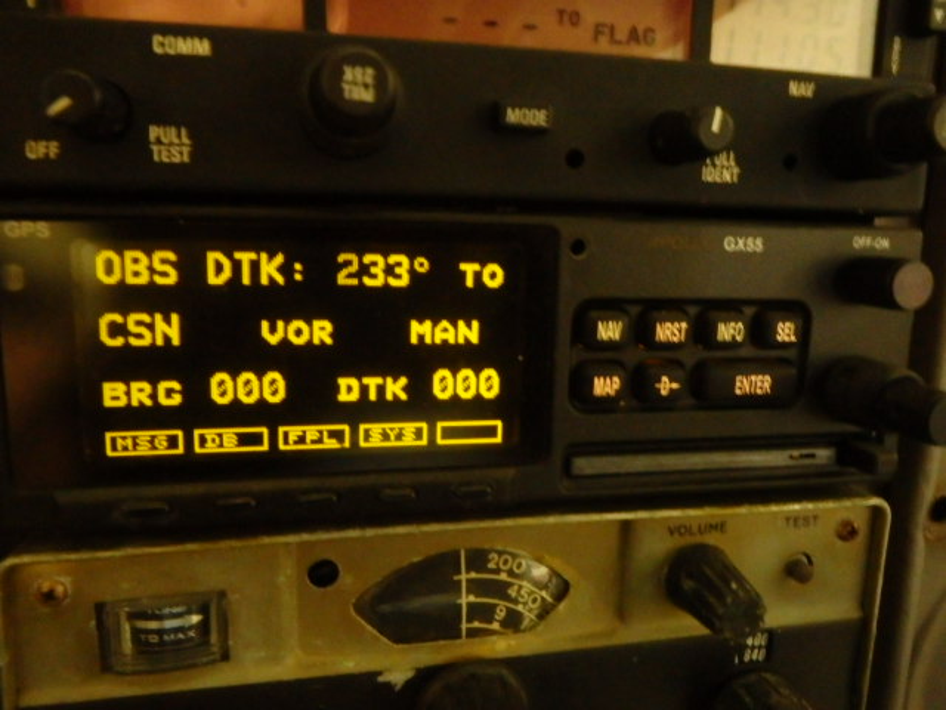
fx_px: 765
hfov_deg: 63.4
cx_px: 473
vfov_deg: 49.7
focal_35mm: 28
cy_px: 355
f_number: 3.9
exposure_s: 1/5
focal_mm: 5
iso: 1600
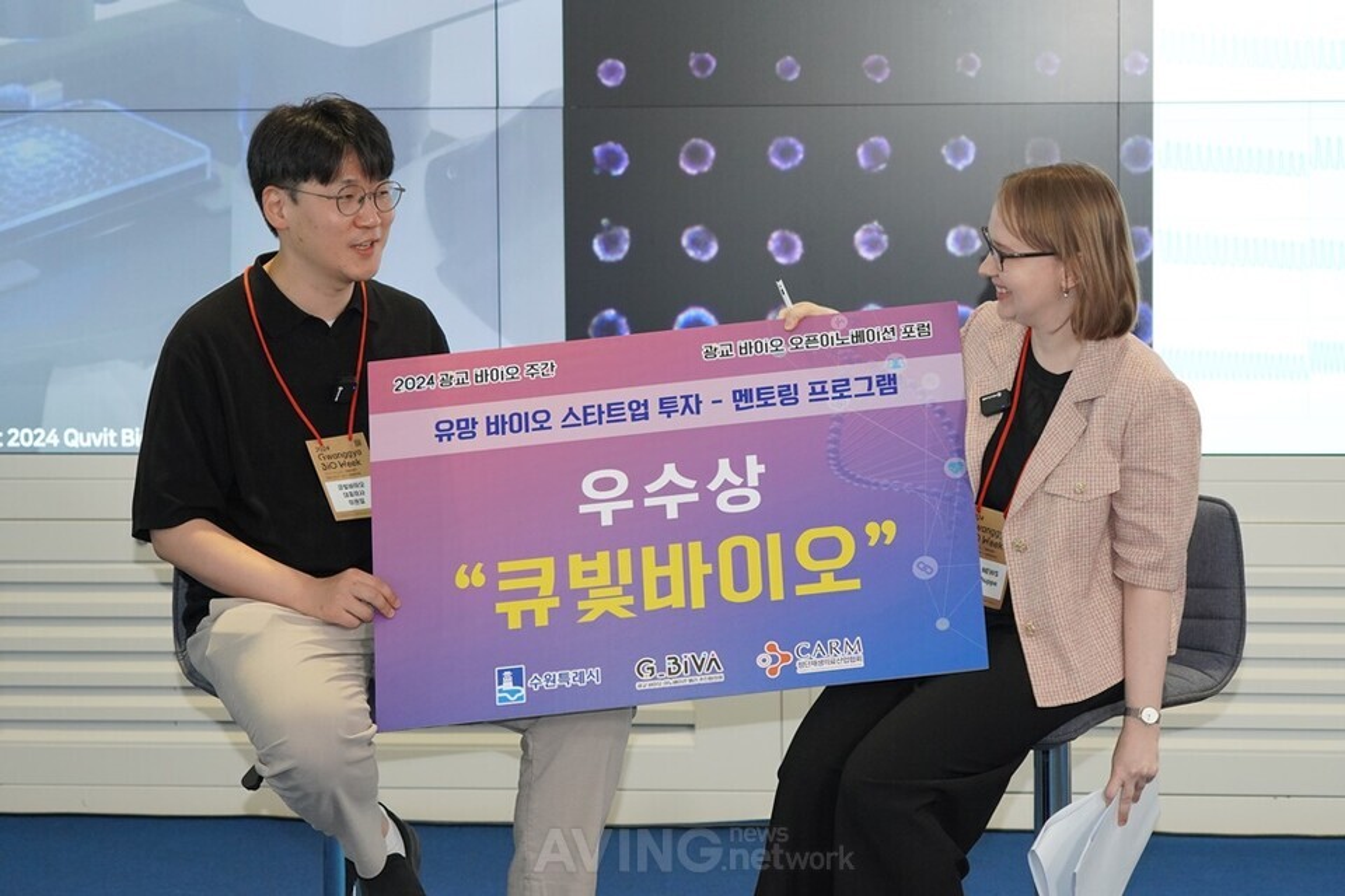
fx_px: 3923
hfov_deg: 19.5
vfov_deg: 13.0
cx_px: 672
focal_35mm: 105
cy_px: 448
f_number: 4
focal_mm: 70
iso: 1600
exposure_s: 1/160
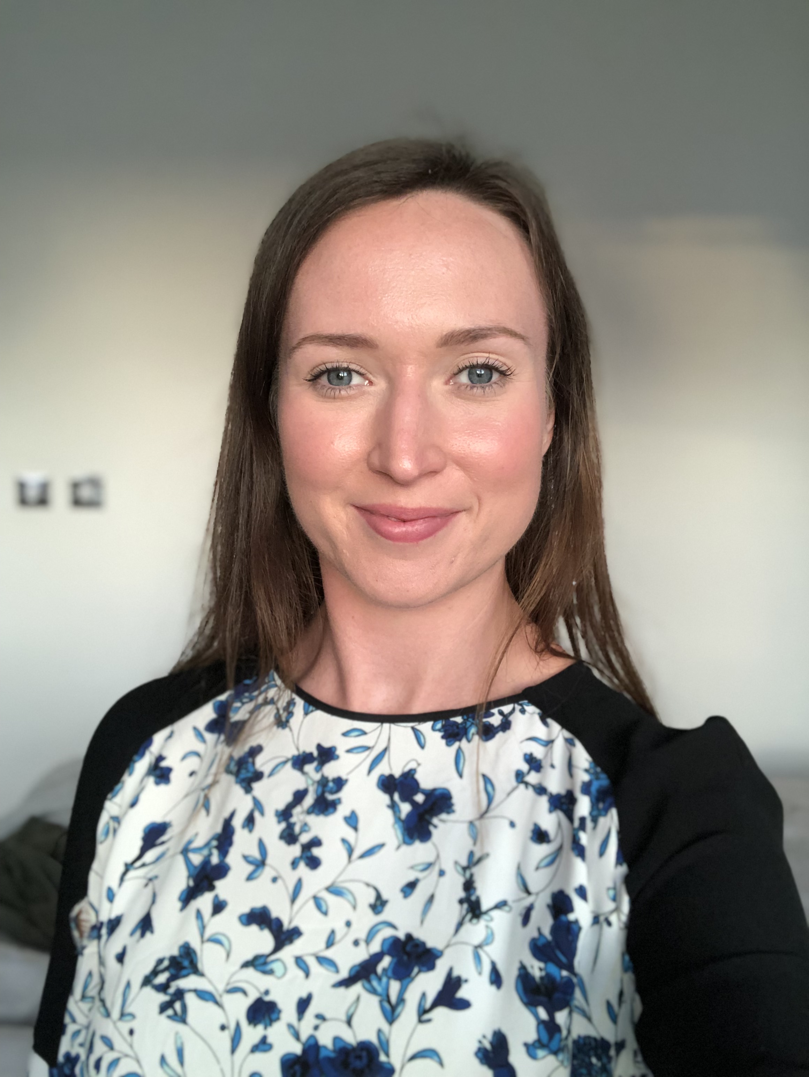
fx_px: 996
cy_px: 538
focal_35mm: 32
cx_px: 404
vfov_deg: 56.8
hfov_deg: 44.2
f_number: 2.2
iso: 80
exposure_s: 1/30
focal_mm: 2.87
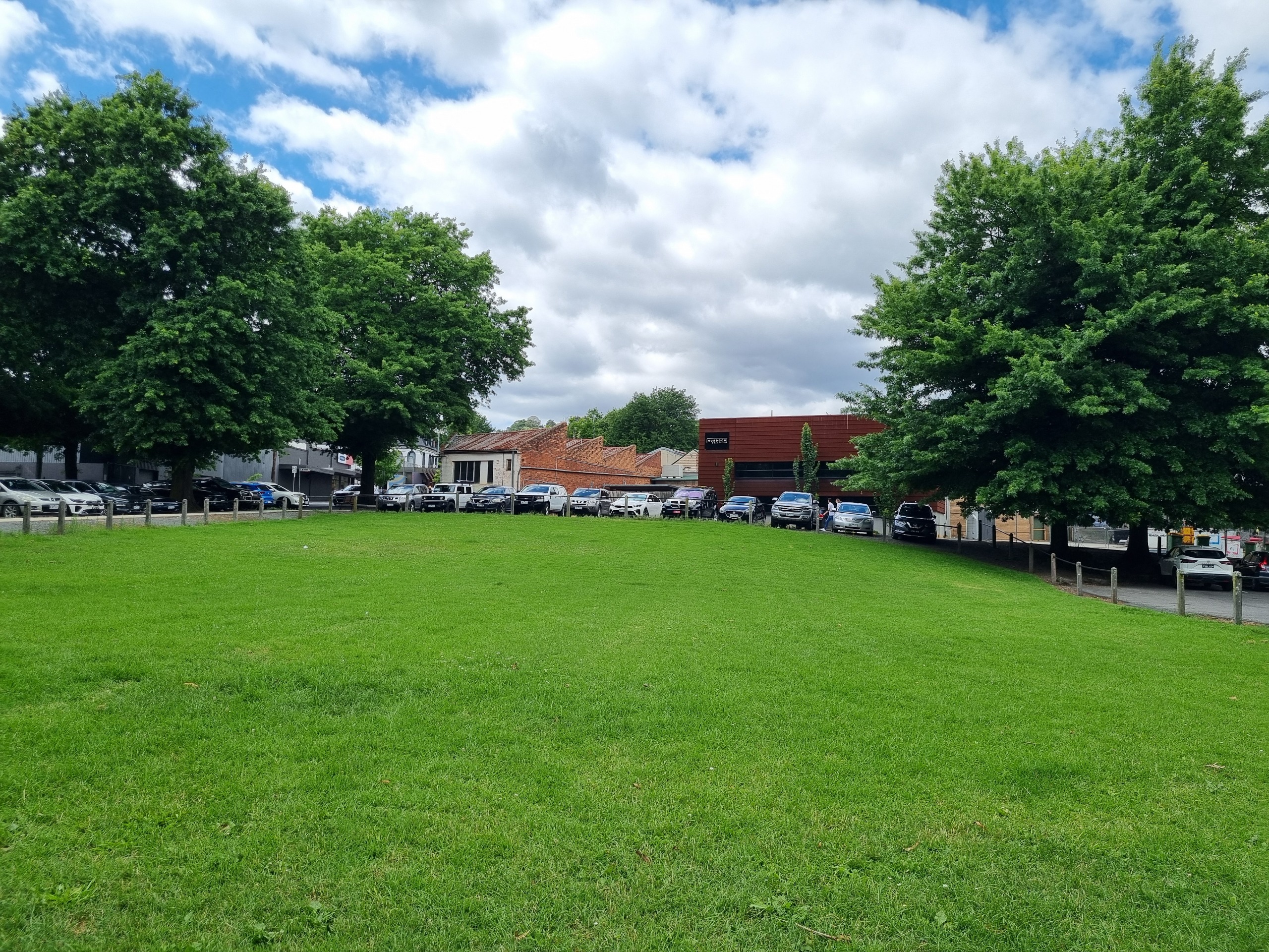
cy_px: 476
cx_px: 634
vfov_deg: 53.1
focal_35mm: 26
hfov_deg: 67.3
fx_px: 953
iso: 50
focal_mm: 5.4
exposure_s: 1/2776
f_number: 1.8
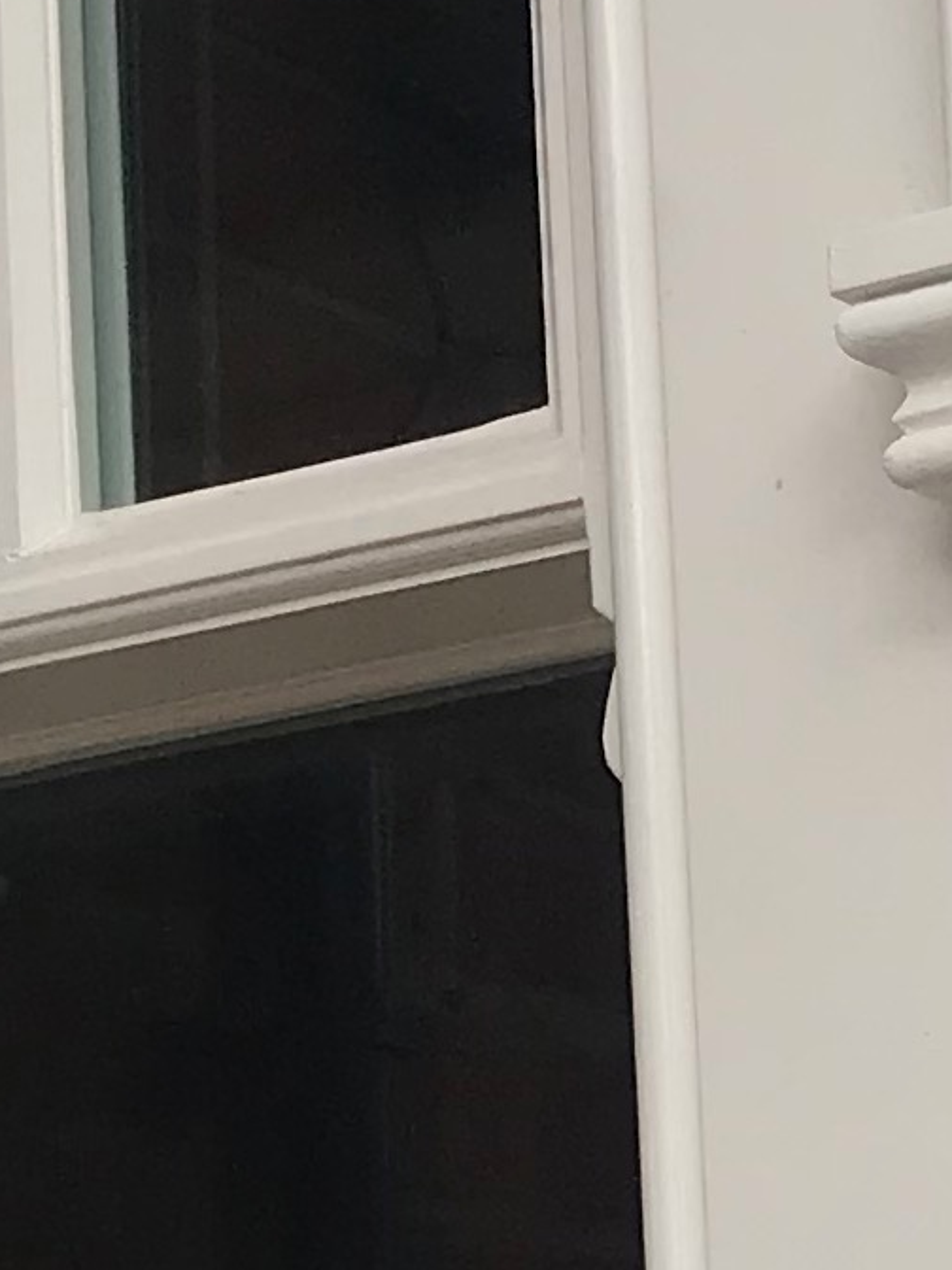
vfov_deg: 11.6
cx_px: 1305
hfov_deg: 8.7
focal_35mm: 168
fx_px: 6160
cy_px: 1423
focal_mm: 3.99
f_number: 1.8
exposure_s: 1/977
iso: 20
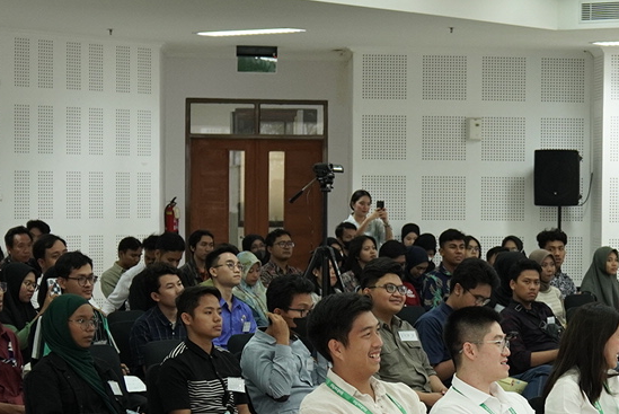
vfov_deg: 12.9
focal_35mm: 106
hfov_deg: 18.8
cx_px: 587
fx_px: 1824
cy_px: 301
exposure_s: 1/125
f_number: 2.8
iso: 640
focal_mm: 24
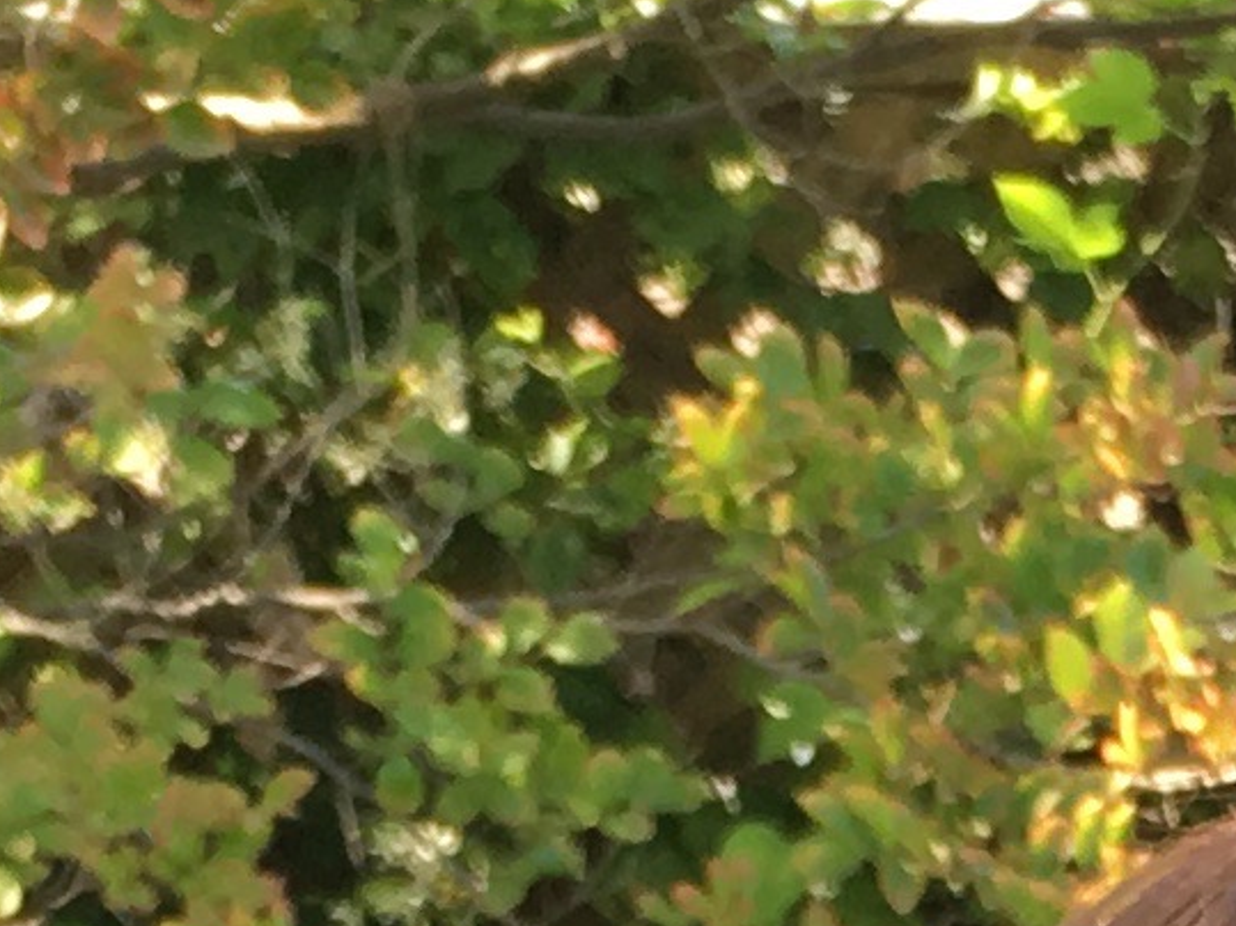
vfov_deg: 6.5
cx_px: 1896
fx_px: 7746
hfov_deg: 8.9
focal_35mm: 217
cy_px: 2258
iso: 25
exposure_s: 1/60
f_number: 2.2
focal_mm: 4.15
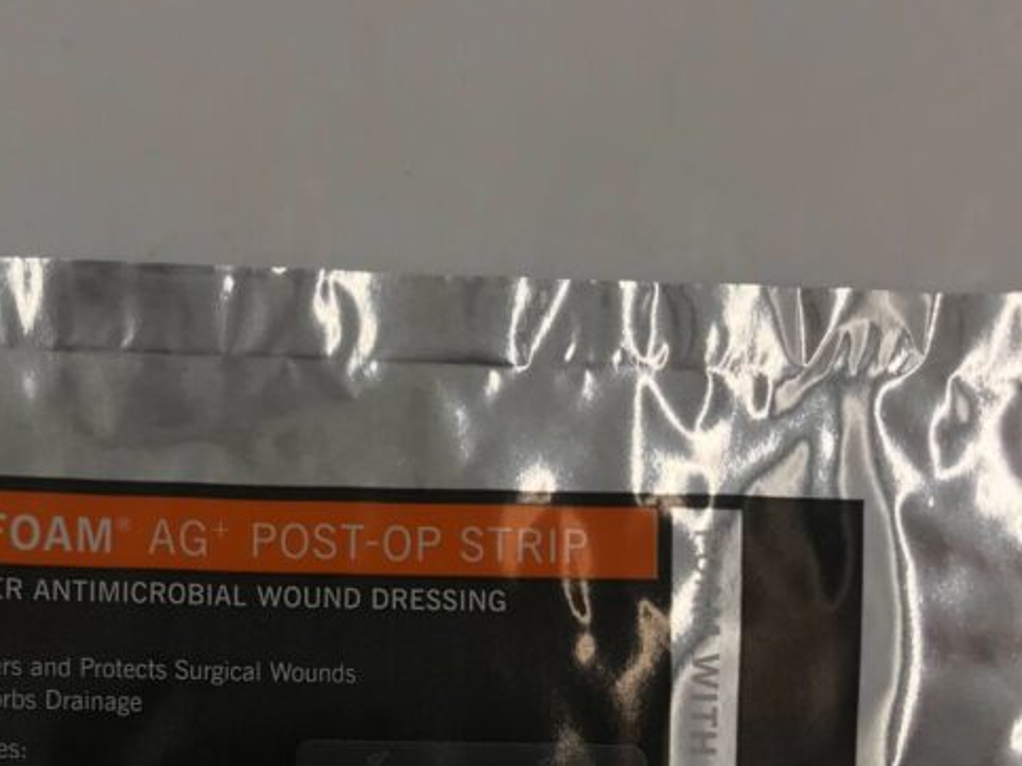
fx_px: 1712
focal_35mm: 58
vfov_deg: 24.0
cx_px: 237
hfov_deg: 32.5
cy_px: 785
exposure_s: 1/60
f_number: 1.8
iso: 25
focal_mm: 3.99
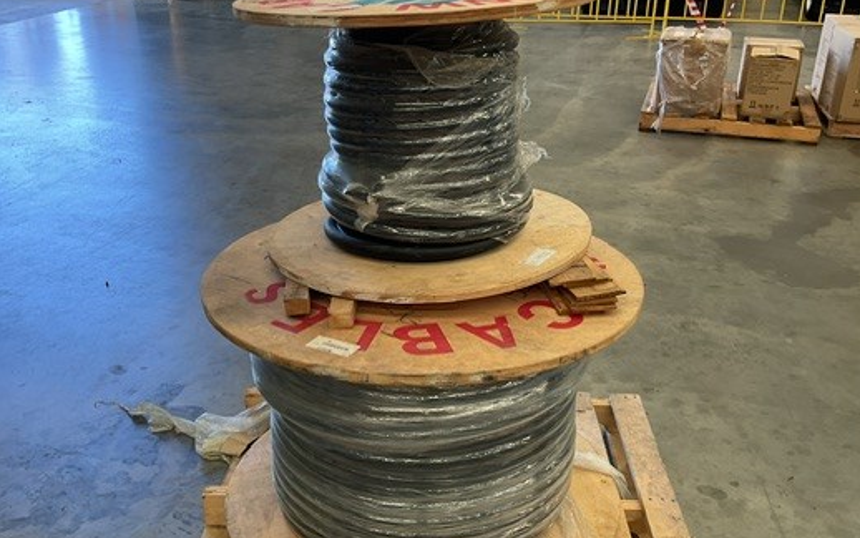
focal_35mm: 38
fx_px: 891
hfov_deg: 51.5
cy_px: 312
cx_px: 423
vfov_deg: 33.5
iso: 40
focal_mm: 3
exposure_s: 1/100
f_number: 1.8
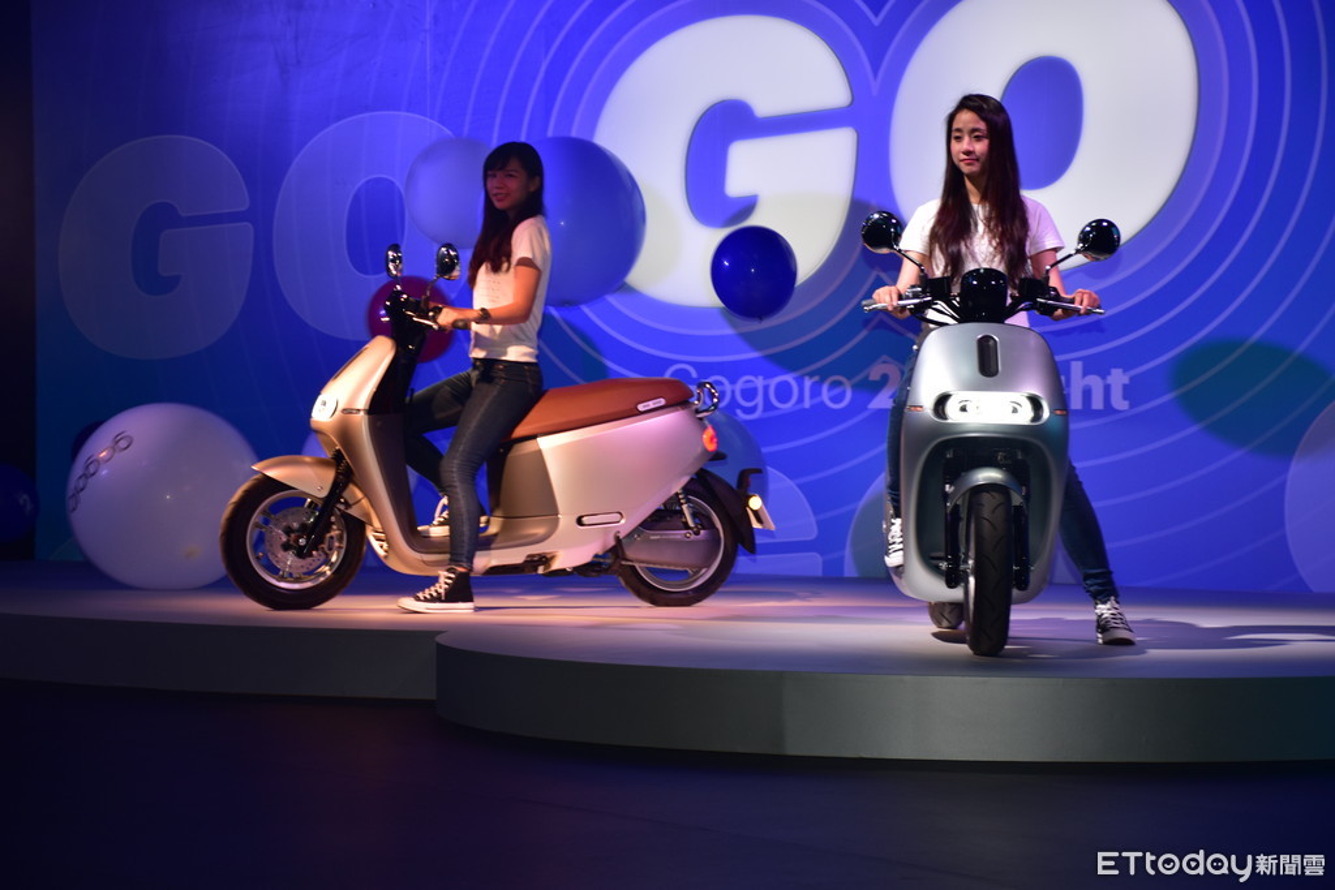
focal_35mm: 93
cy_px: 445
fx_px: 3449
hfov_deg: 21.9
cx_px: 668
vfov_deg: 14.7
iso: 250
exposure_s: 1/60
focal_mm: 62
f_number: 5
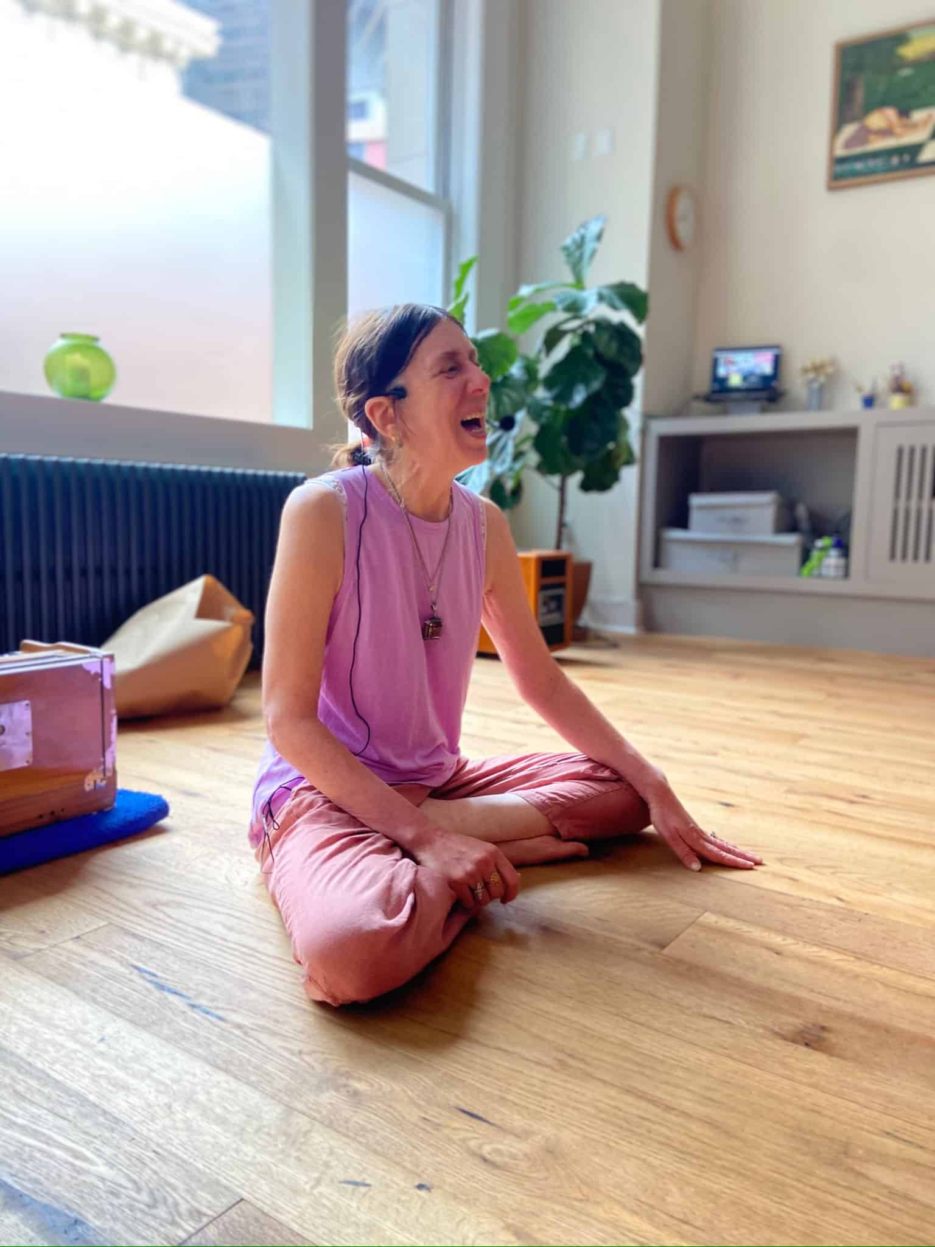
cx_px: 468
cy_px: 624
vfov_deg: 67.3
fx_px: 937
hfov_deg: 53.0
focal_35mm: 26
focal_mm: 4.25
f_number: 1.8
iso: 125
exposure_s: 1/110
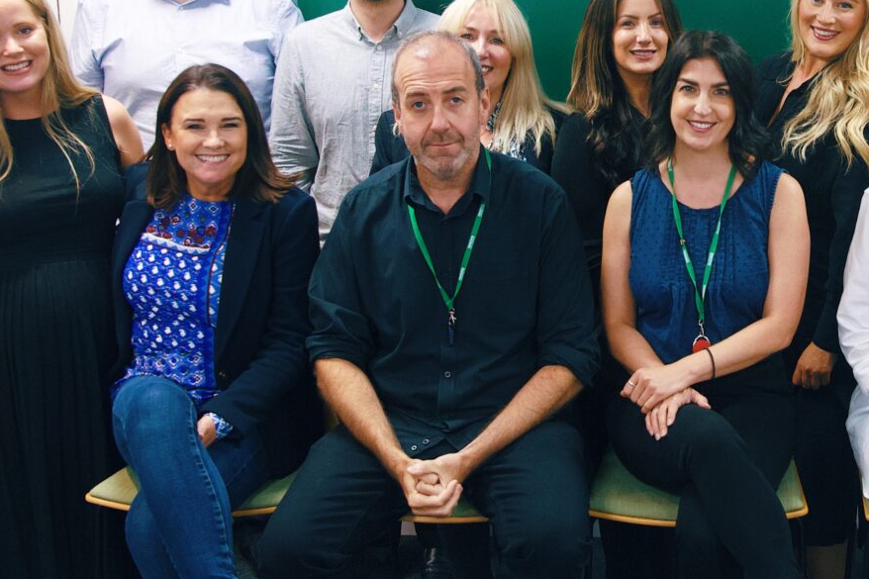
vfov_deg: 24.0
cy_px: 160
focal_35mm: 56
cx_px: 740
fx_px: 1351
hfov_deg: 34.2
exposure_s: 1/160
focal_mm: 24
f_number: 4
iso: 2500
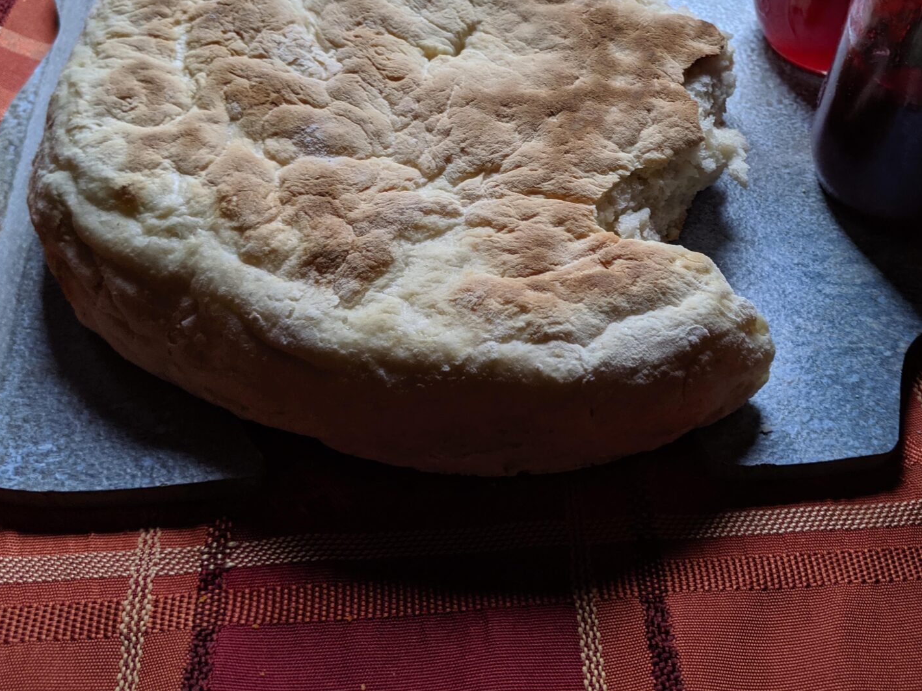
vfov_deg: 36.2
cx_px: 626
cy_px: 195
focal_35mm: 39
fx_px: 1039
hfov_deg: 47.0
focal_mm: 4.44
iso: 145
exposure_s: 1/59.9
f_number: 1.8
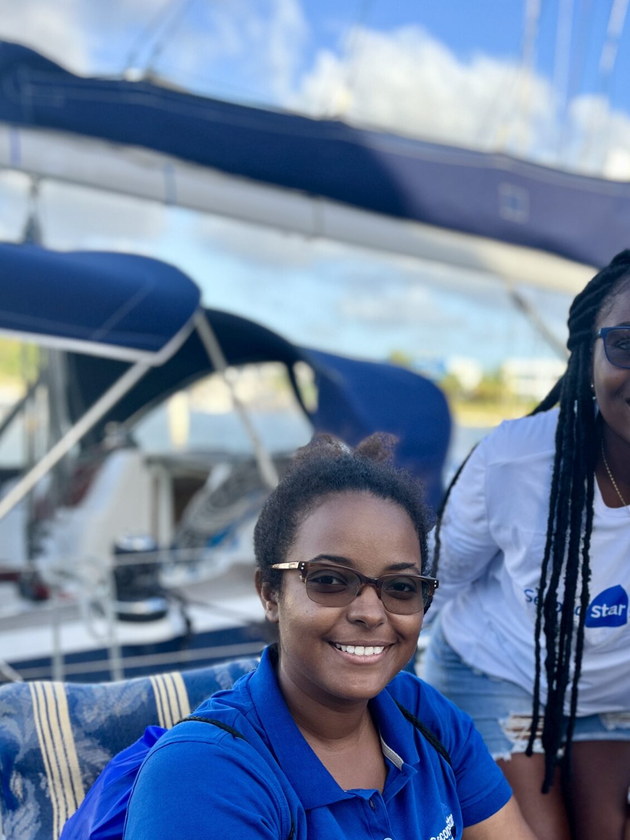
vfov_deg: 41.3
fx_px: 1068
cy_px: 657
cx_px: 472
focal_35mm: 44
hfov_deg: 32.3
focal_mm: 5.1
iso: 50
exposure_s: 1/499
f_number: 1.6
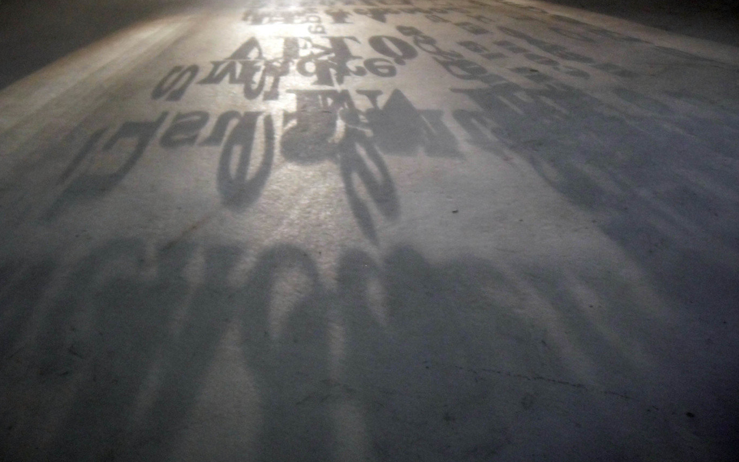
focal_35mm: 40
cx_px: 370
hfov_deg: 49.3
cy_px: 242
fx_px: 806
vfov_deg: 32.0
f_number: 2.8
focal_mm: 6.3
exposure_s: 1/20
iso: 400
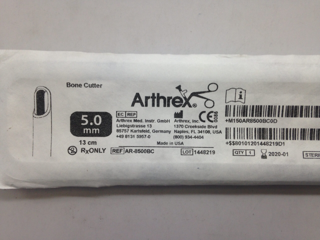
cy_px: 120
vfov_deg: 42.9
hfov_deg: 55.4
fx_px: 305
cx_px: 160
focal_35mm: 33
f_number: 2.4
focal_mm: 4.12
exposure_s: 1/60
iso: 50
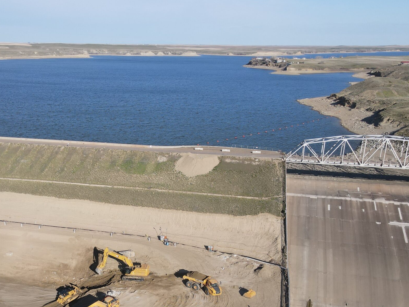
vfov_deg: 36.1
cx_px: 146
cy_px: 227
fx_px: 461
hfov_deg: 47.3
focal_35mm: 39
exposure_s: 1/725
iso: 100
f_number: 2.8
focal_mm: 4.5
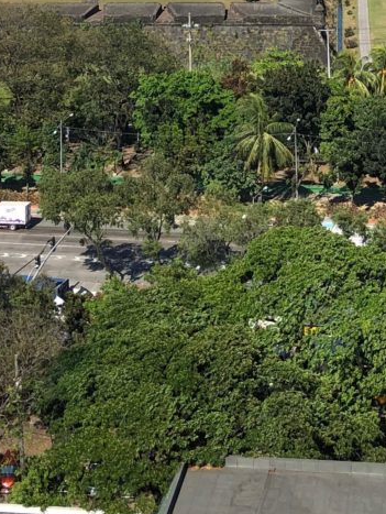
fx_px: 1366
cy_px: -217
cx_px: 216
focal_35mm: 92
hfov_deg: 16.1
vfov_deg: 19.1
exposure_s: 1/2000
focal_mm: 3.99
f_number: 1.8
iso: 20
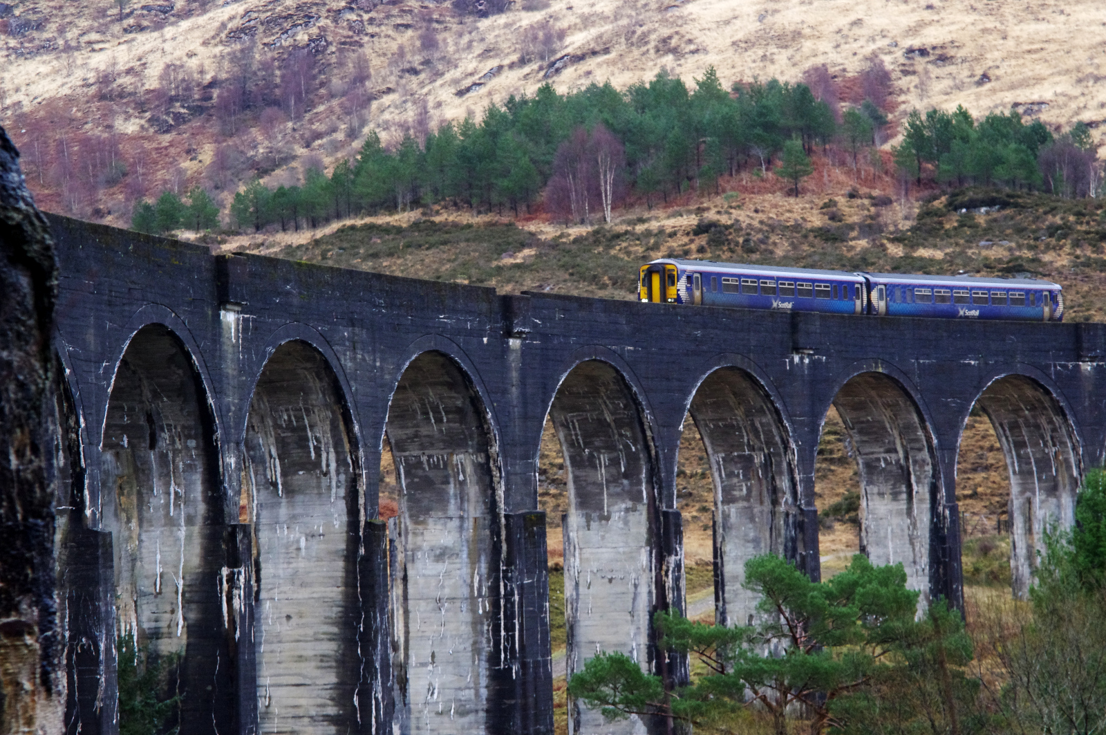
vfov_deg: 11.0
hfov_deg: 16.5
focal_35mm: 124
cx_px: 553
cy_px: 368
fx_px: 3805
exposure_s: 1/100
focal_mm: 83
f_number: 11
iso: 1600
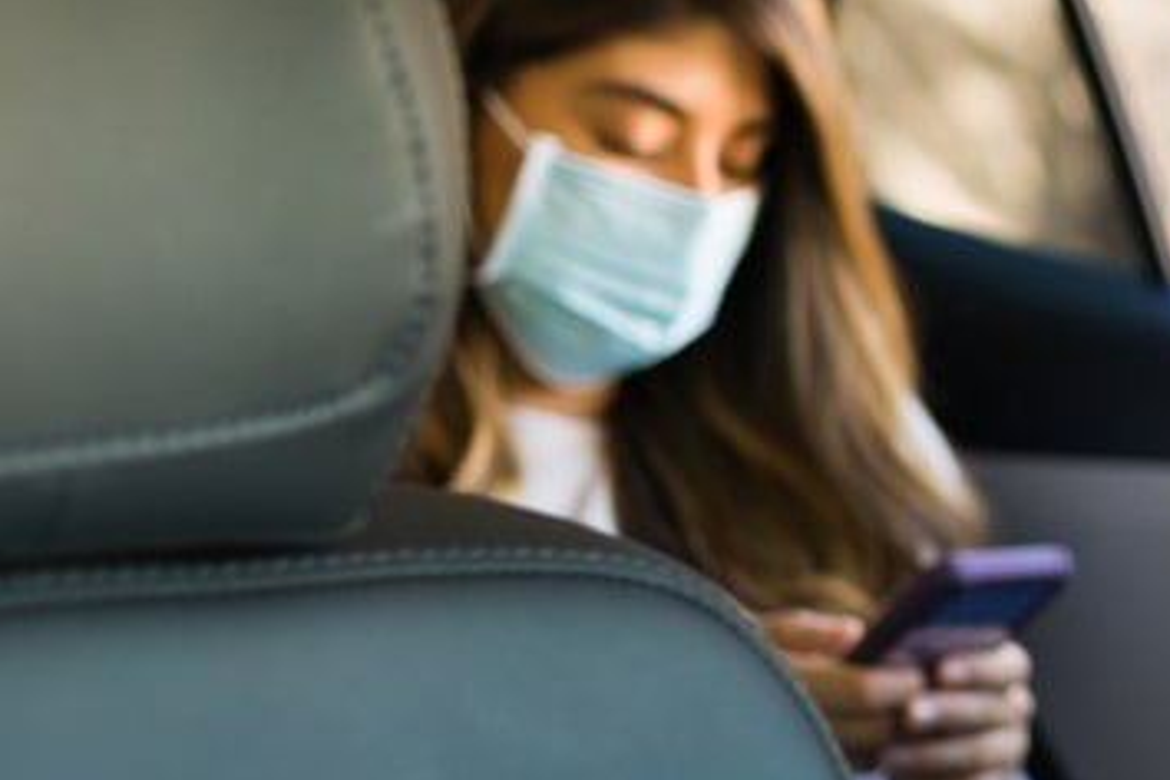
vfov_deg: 11.1
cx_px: 1539
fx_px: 4030
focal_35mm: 124
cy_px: 317
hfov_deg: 15.7
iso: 250
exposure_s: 1/160
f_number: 1.8
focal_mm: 35
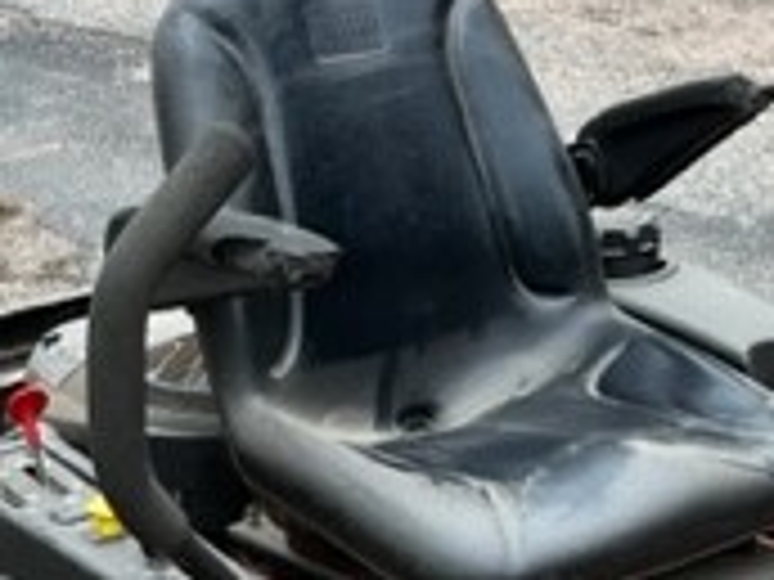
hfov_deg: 20.1
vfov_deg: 14.1
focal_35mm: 97
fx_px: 2169
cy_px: 913
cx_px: 576
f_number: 1.6
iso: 32
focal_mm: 5.1
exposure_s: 1/147
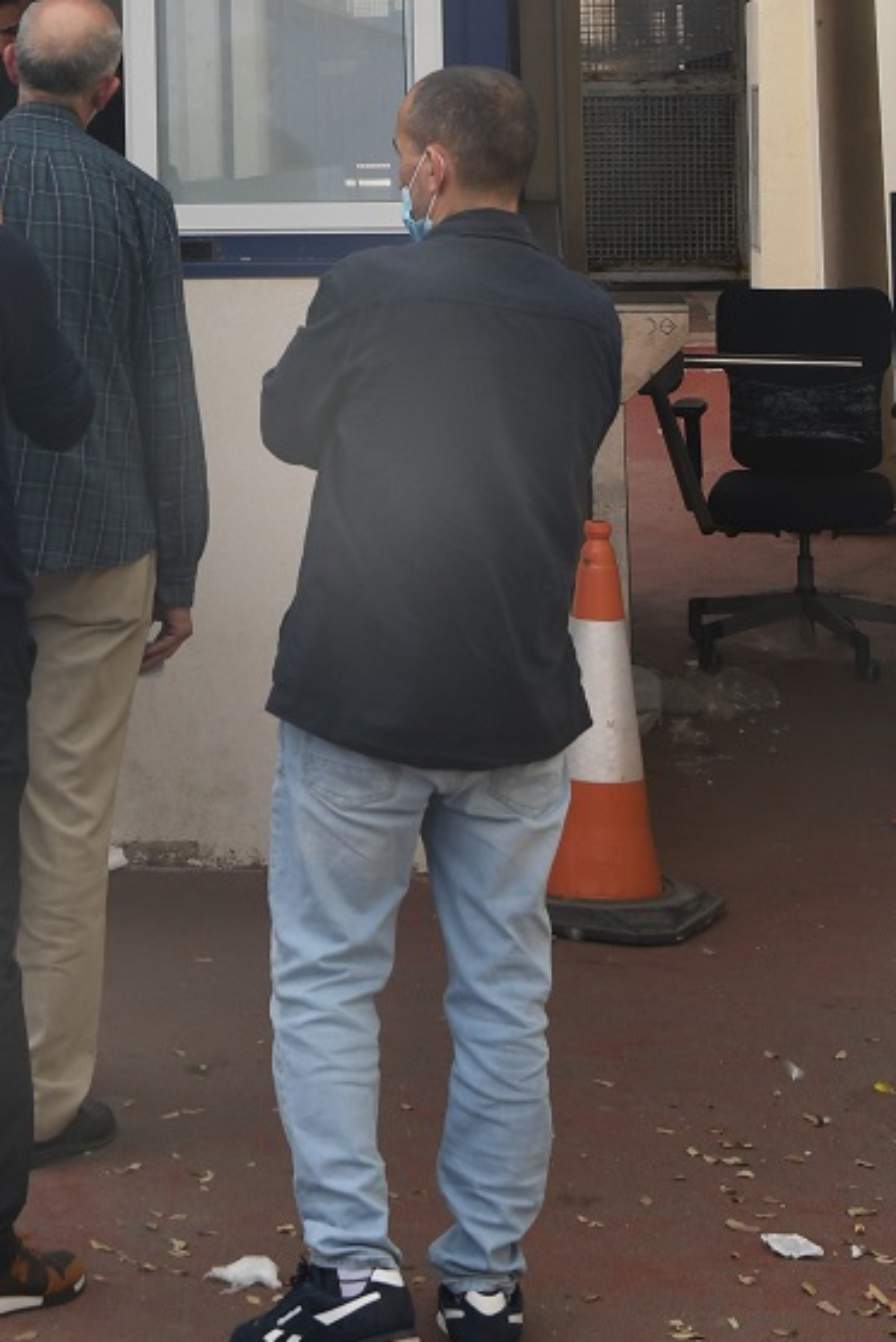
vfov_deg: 18.2
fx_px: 4064
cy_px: -72
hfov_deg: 12.4
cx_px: -89
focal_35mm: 109
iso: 200
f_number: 7.1
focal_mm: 30
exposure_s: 1/250
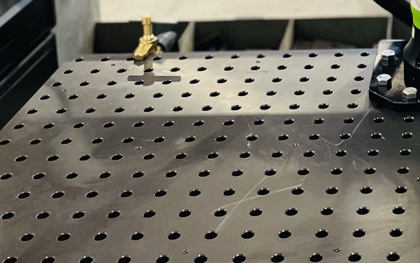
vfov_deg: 14.1
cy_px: -199
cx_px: 442
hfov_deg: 23.6
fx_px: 950
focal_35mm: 83
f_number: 1.6
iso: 80
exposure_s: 1/50
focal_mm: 4.2
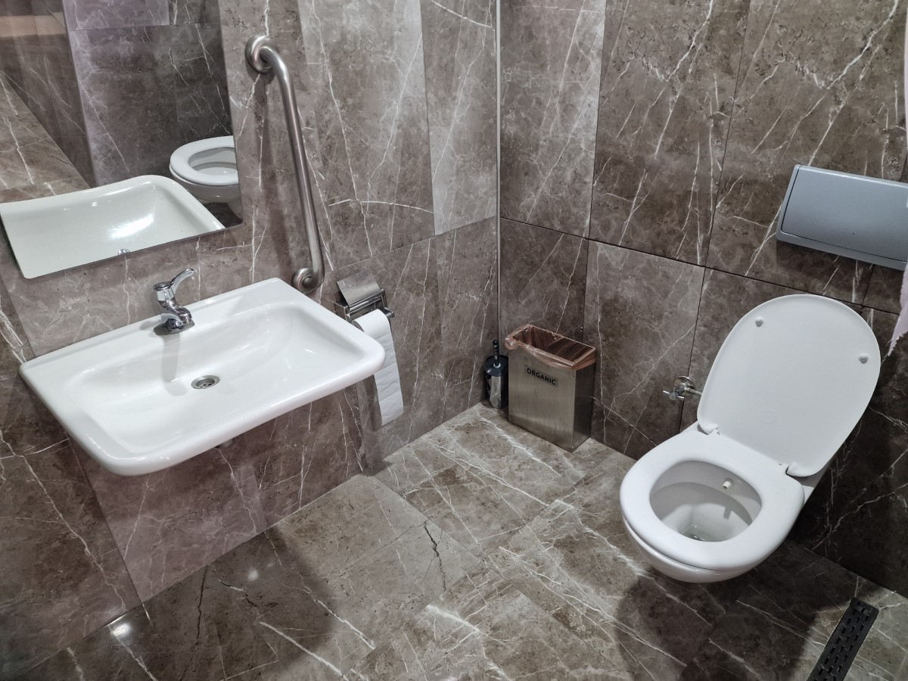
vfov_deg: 58.9
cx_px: 454
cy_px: 340
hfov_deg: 73.9
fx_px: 603
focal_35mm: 23
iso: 640
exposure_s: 1/40
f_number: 1.8
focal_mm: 6.4
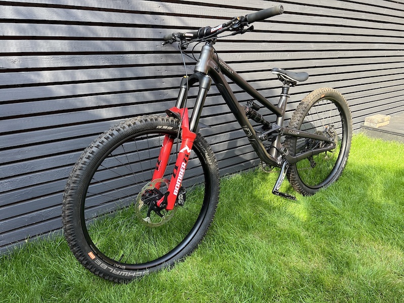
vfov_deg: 53.1
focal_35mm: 26
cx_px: 202
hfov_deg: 67.3
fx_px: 303
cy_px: 152
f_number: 1.5
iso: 50
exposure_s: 1/316
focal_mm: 5.7
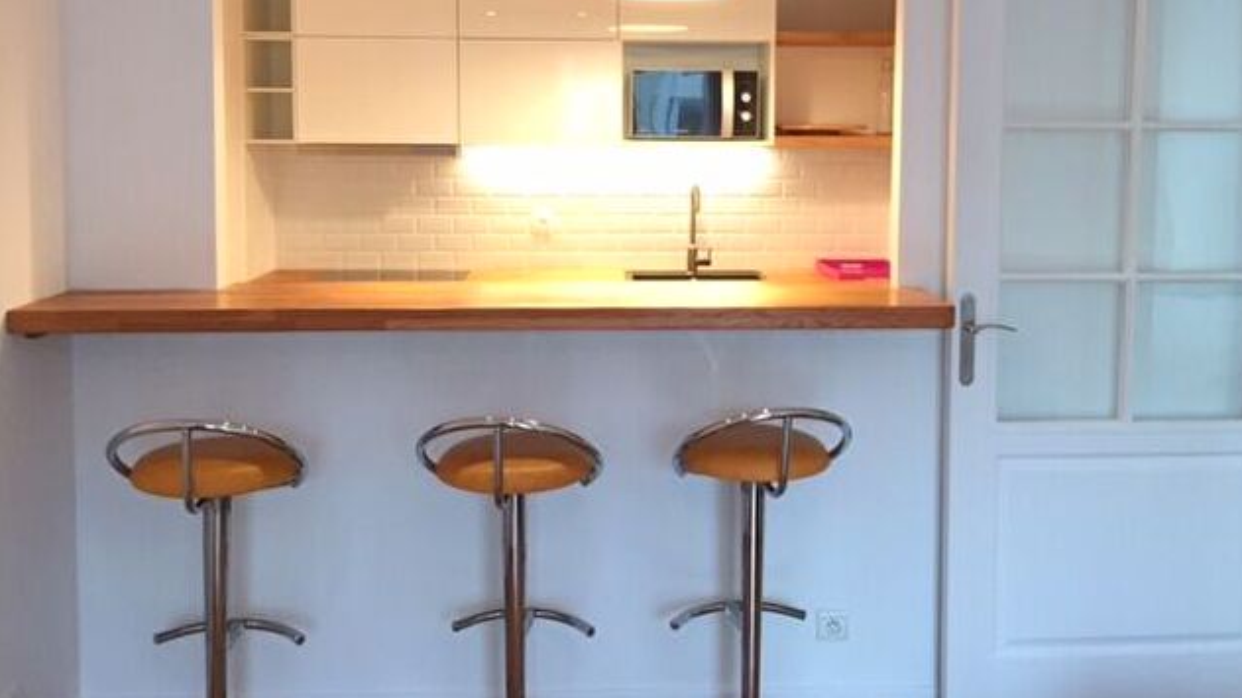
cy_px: 200
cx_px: 652
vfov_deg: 33.2
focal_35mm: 35
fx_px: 1152
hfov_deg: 56.6
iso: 160
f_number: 2.2
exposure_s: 1/33
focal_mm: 4.15
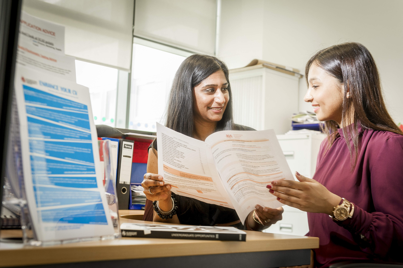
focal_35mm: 50
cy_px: 134
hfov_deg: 39.6
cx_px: 202
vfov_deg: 27.0
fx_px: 559
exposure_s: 1/100
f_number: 3.5
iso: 1600
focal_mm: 50
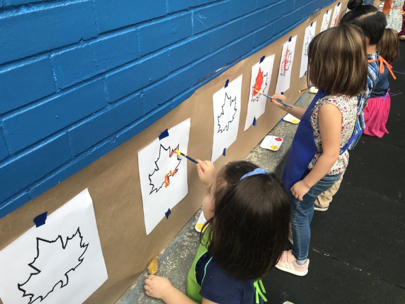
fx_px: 328
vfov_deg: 49.7
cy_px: 152
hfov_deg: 63.4
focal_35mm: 28
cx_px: 202
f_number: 1.8
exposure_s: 1/158
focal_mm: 3.99
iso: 20
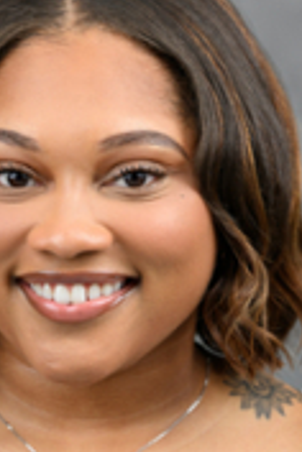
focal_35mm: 226
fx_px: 2844
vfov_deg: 9.1
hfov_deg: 6.1
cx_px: 92
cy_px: 313
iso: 64
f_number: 5
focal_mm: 85
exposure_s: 1/200
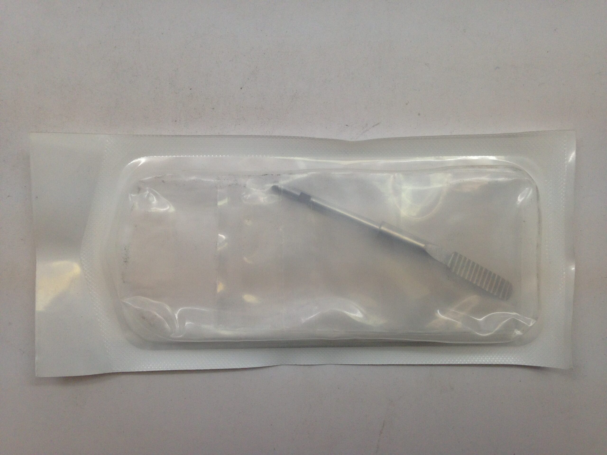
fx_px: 579
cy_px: 228
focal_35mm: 33
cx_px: 304
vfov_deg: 42.9
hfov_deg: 55.4
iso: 80
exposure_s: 1/120
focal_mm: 4.12
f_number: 2.4
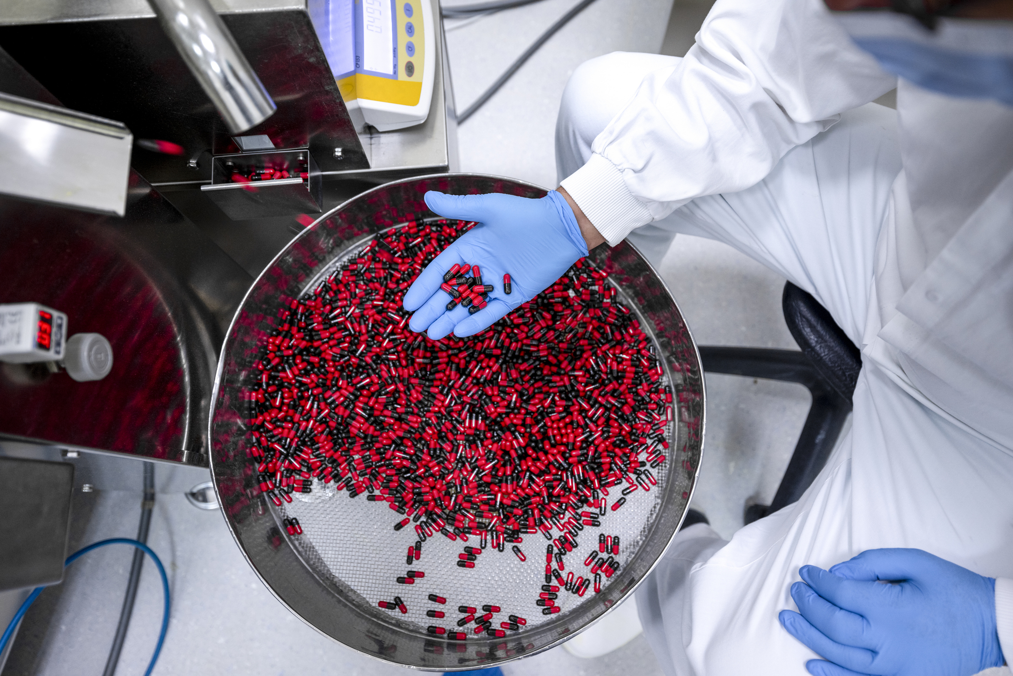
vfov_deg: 53.1
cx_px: 506
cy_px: 338
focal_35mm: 24
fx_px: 675
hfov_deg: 73.7
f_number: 2.8
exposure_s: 1/80
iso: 640
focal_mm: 24
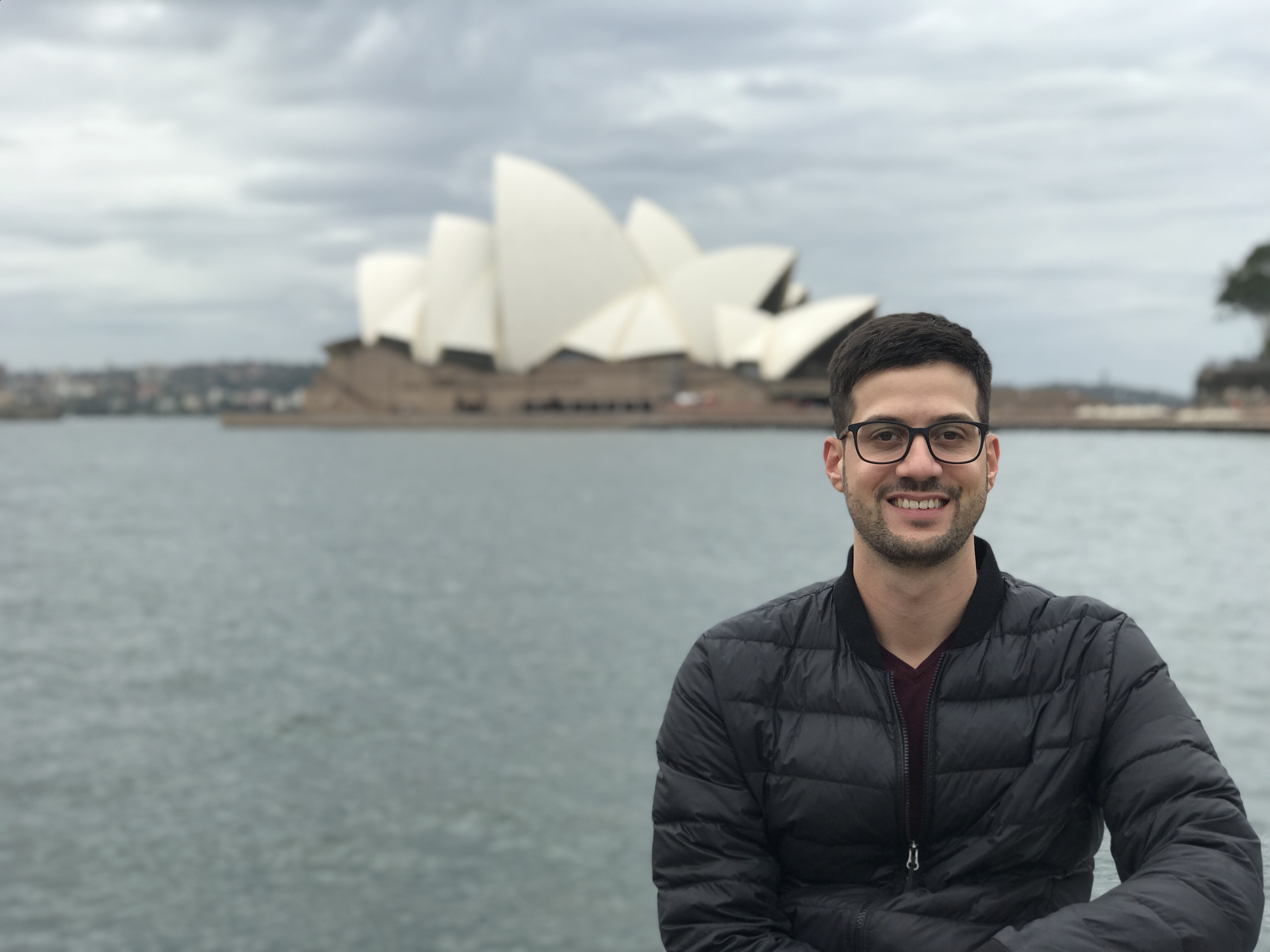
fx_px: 2091
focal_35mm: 57
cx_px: 635
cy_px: 476
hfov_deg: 33.8
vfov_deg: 25.7
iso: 20
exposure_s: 1/538
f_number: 2.8
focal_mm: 6.6
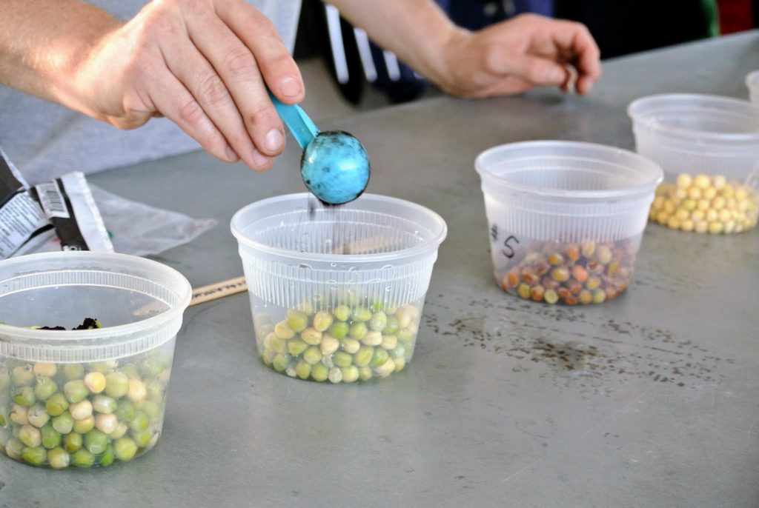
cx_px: 380
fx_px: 1710
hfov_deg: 25.0
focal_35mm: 81
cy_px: 254
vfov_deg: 16.9
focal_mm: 30
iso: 400
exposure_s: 1/60
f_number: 3.8
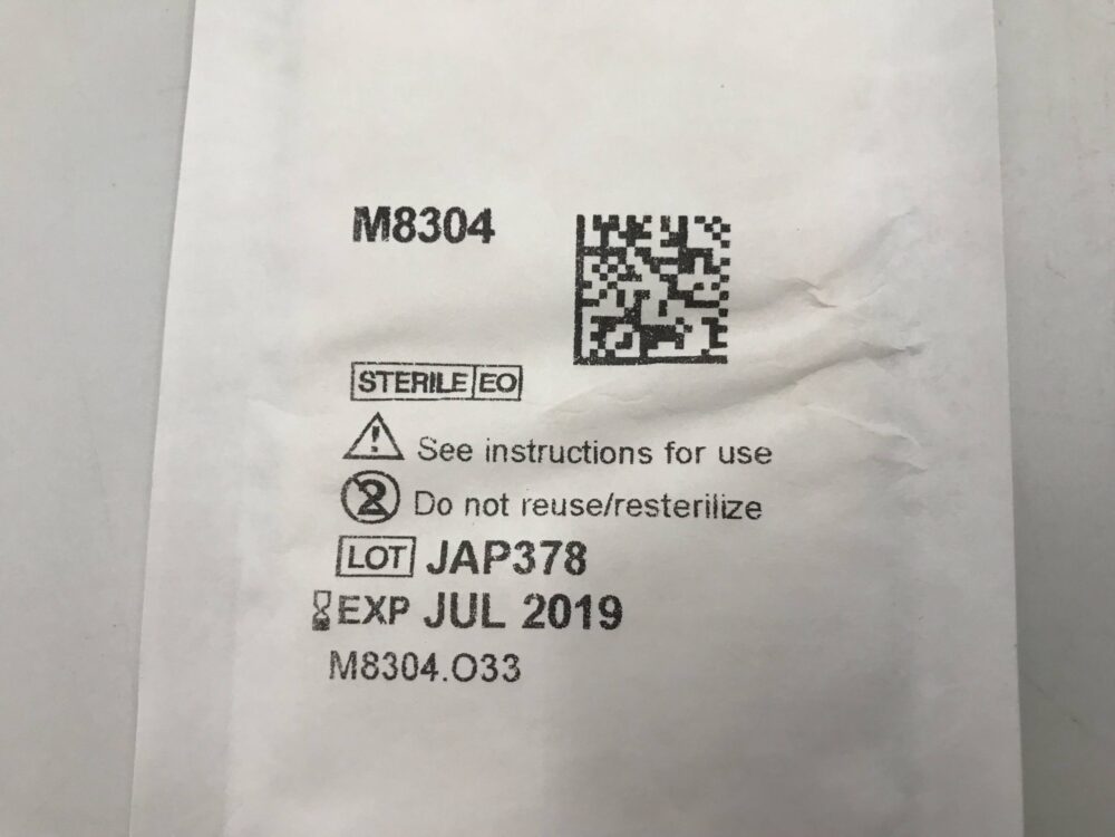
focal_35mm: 28
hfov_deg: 63.4
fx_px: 902
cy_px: 418
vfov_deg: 49.7
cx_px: 558
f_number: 1.8
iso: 20
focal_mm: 3.99
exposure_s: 1/40
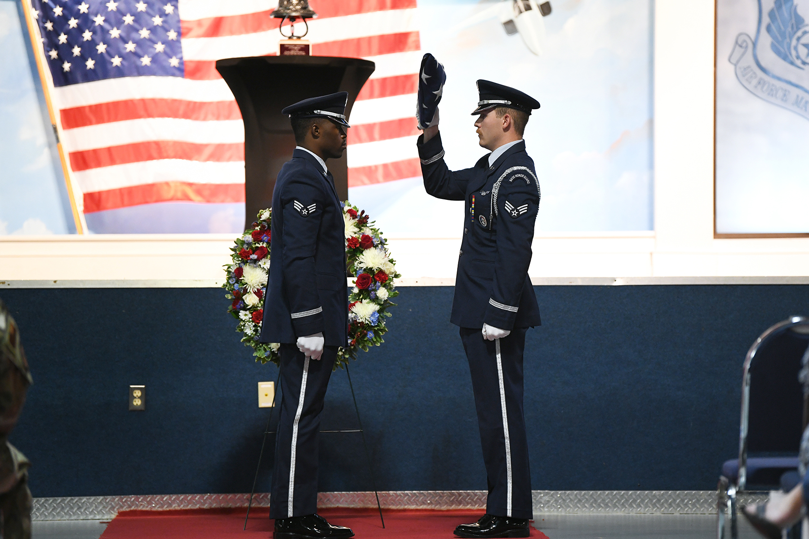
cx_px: 404
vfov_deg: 8.3
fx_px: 3708
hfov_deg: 12.5
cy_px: 270
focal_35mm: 165
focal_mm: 165
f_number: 2.8
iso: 2500
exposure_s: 1/60
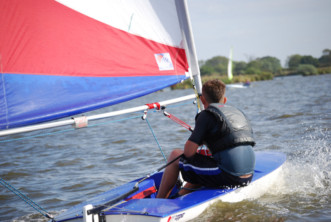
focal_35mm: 168
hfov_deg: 12.2
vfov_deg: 8.2
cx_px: 166
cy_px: 111
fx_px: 1547
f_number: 5
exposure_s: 1/1000
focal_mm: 112
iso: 200
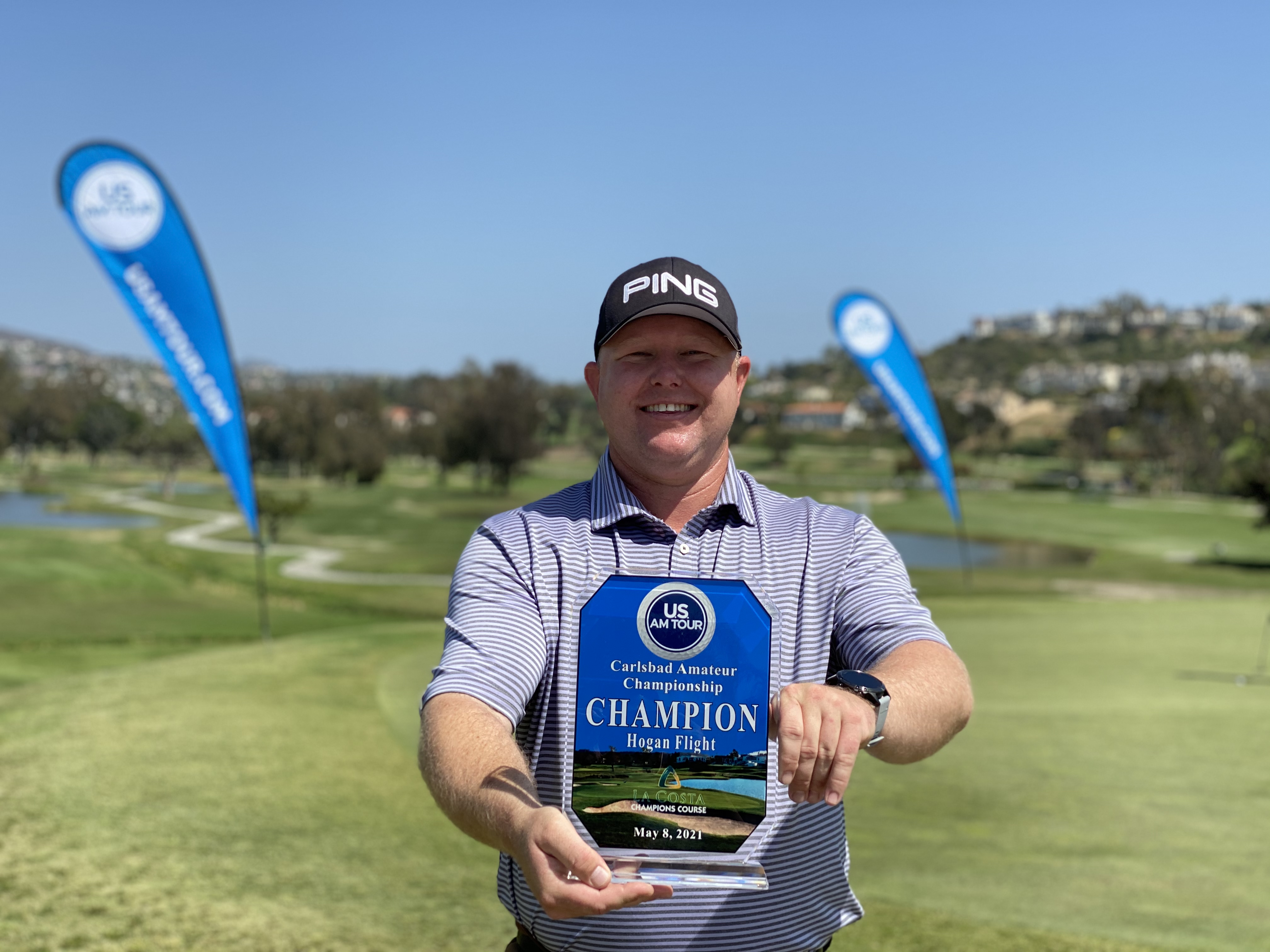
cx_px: 635
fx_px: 1908
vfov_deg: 28.0
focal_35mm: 52
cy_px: 476
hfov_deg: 36.8
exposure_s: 1/1546
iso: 20
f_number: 2
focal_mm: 6
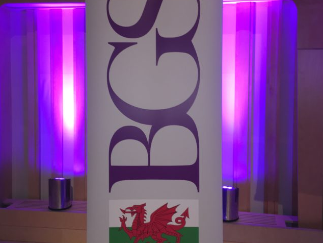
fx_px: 364
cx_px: 163
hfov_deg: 47.8
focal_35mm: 39
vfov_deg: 36.8
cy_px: 104
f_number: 2.2
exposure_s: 1/33
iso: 125
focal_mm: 4.15
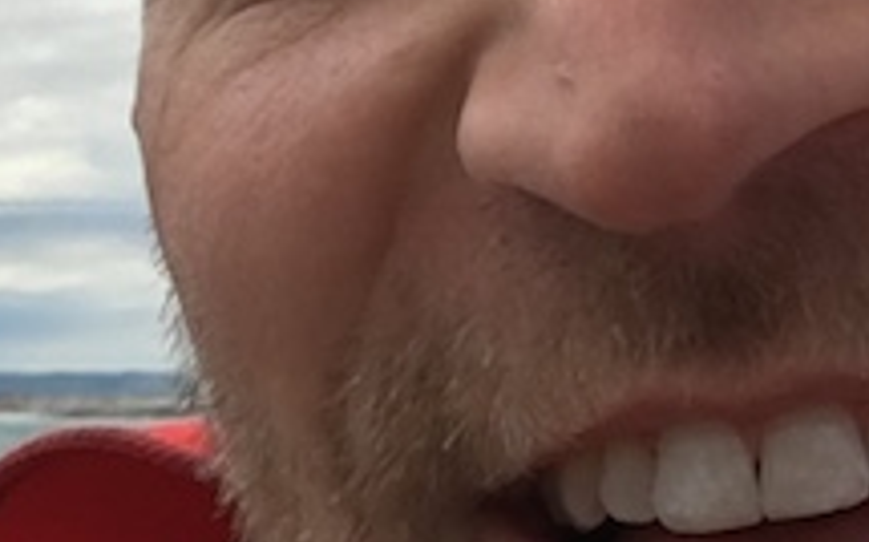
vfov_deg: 8.0
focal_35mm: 163
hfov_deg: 12.8
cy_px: 469
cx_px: 366
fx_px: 3857
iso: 32
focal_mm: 2.65
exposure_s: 1/1828
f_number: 2.2
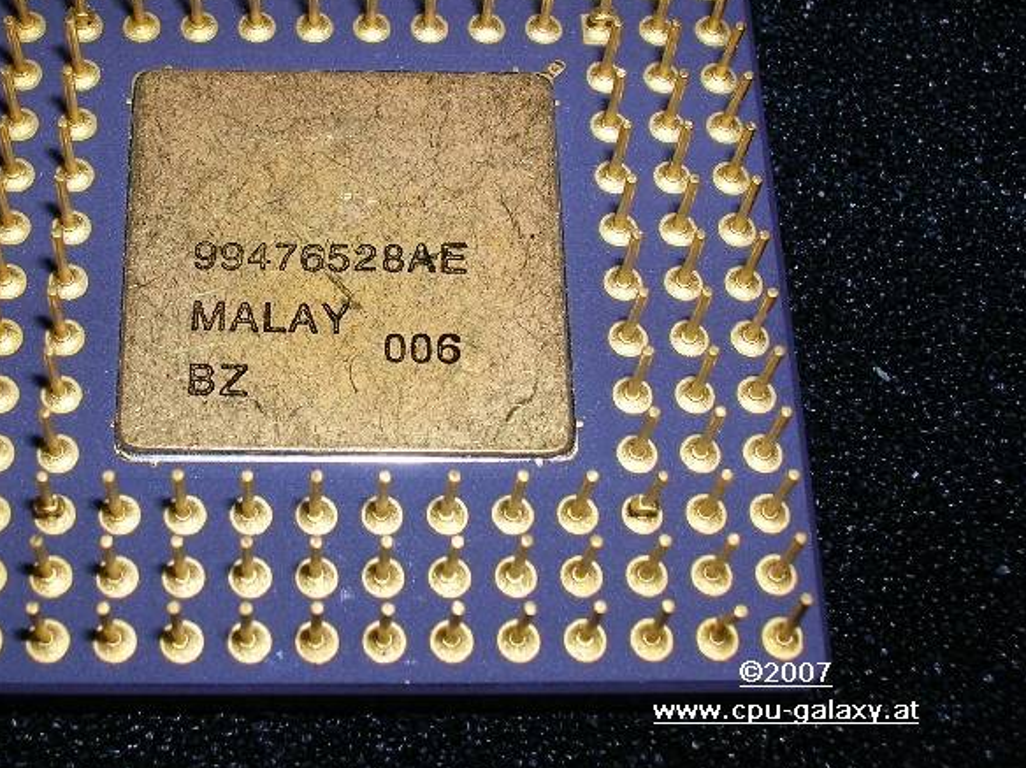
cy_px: 288
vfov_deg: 23.2
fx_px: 1866
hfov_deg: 30.5
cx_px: 330
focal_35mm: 63
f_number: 5.4
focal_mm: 7.7
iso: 50
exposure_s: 1/60.1
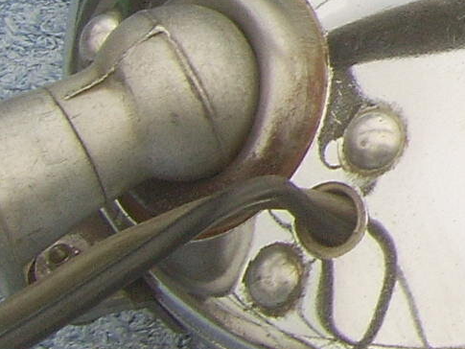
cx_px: 996
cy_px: -131
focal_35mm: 203
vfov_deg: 7.2
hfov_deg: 9.0
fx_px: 2728
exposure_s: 1/80
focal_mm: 7.8
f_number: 5.7
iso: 50
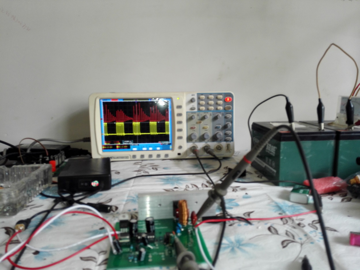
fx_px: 291
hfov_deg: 63.4
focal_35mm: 28
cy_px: 135
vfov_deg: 49.7
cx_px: 180
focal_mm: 3.79
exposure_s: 1/25
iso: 80
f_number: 2
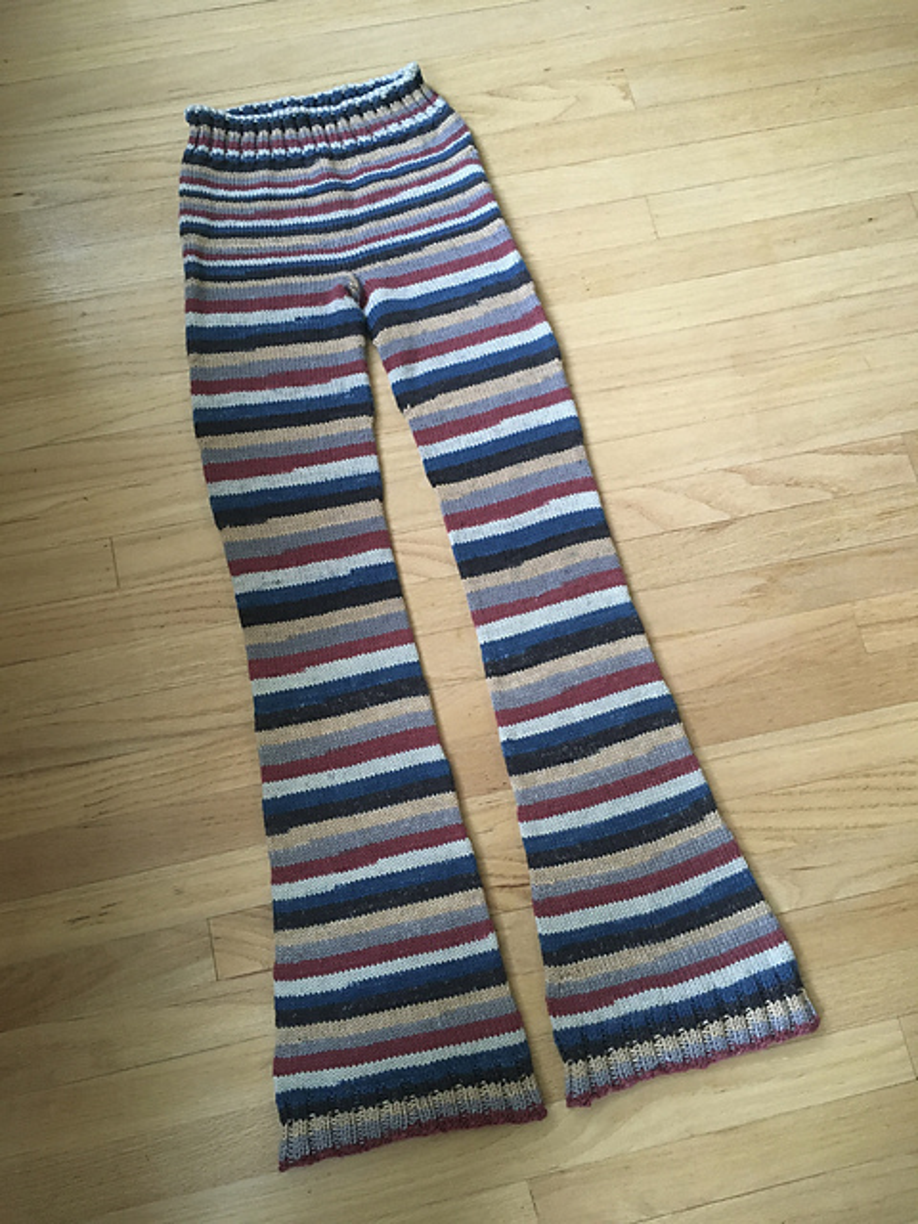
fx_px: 1025
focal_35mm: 29
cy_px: 612
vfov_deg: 61.7
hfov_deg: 48.2
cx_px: 459
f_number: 2.2
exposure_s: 1/24
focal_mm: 4.15
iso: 200
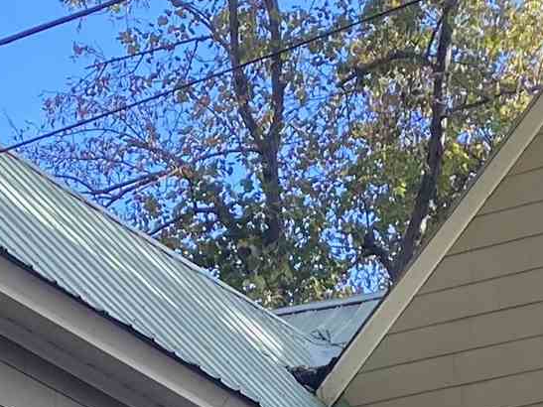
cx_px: 500
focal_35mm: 146
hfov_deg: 13.4
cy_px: 969
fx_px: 2290
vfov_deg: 9.1
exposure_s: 1/251
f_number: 1.8
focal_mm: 4.25
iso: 32
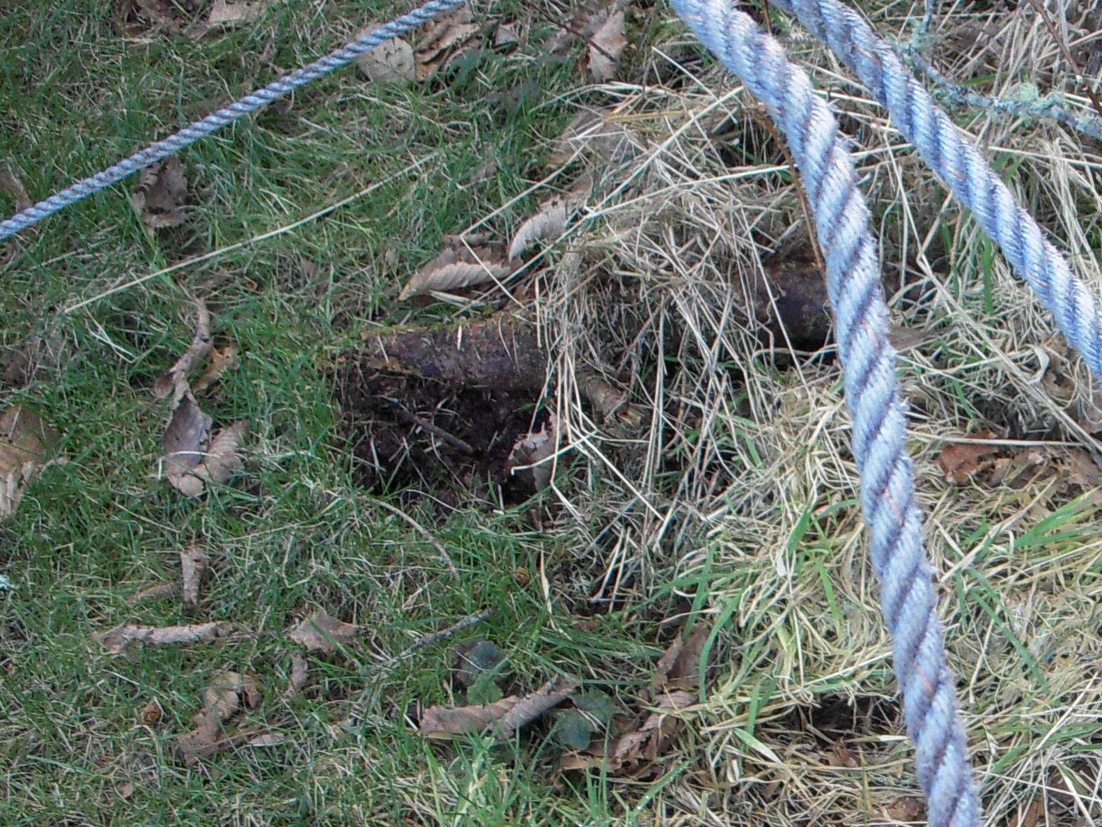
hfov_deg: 22.6
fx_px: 2643
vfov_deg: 17.4
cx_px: 1116
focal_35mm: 83
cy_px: 790
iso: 100
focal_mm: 6.3
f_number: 3.3
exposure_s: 1/40
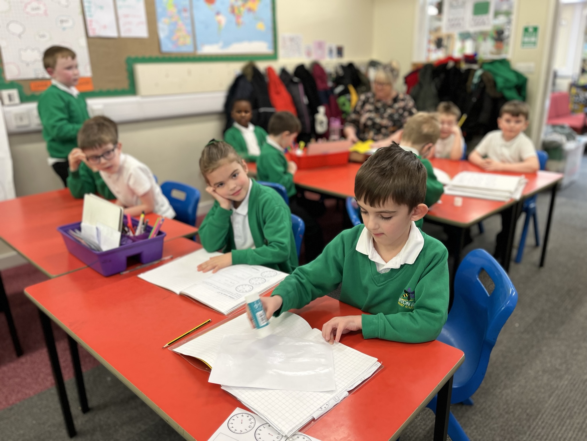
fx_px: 441
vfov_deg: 53.1
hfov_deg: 67.3
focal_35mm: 26
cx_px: 294
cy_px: 220
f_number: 1.6
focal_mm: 5.1
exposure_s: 1/60
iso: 100
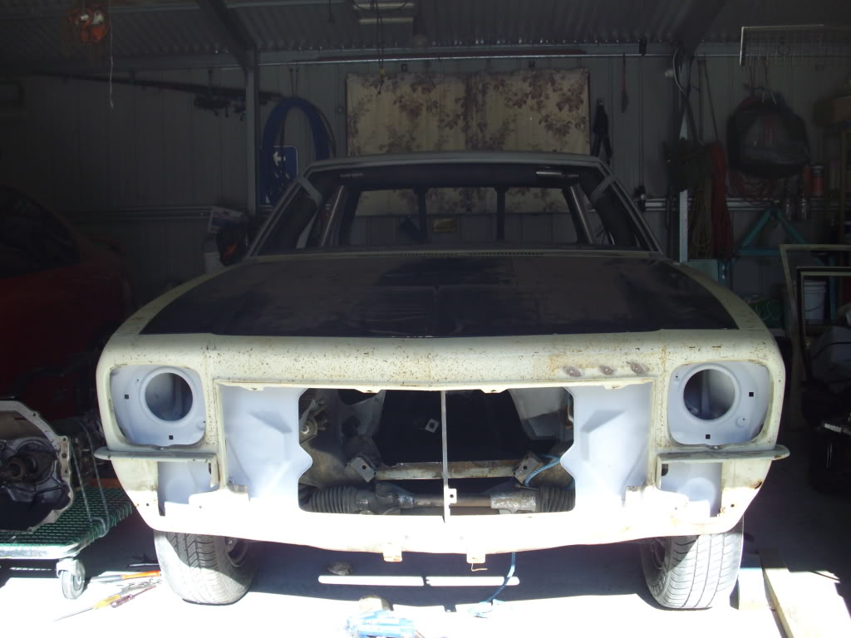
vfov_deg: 38.7
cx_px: 426
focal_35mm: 37
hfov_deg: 50.1
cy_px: 319
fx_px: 910
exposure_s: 1/125
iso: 80
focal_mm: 6.2
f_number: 2.8
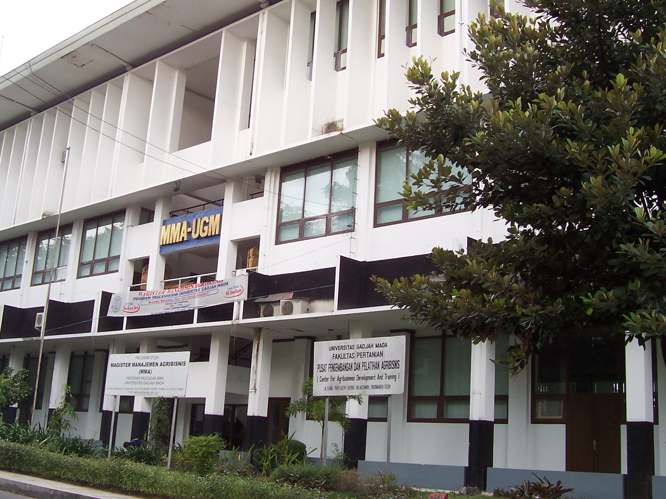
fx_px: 847
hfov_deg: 42.8
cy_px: 221
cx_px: 274
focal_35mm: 44
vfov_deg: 32.8
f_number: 2.8
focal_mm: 5.6
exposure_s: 1/180
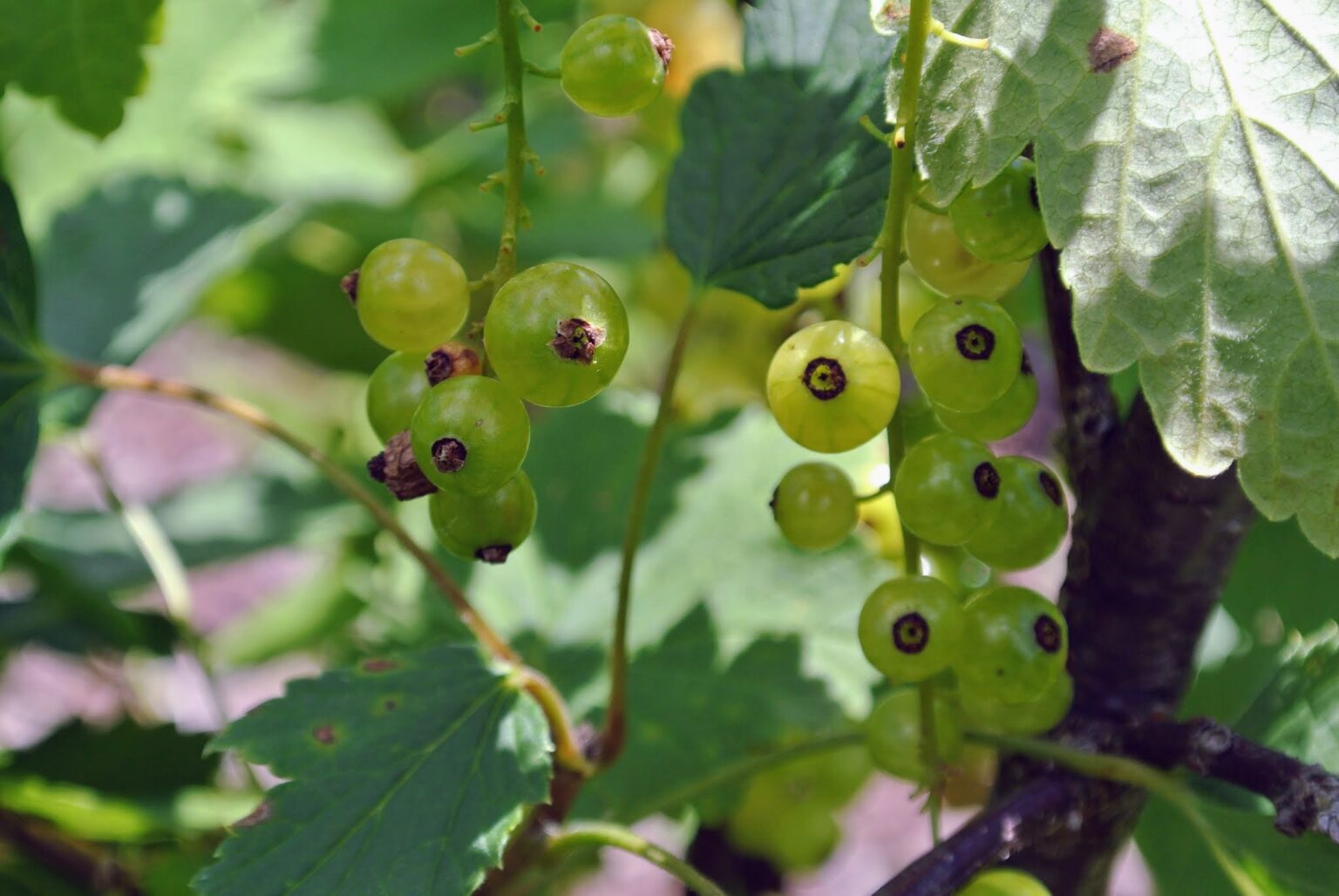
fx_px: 3016
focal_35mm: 81
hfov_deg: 25.0
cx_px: 670
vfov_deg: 16.9
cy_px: 448
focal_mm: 30
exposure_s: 1/250
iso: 100
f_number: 5.6
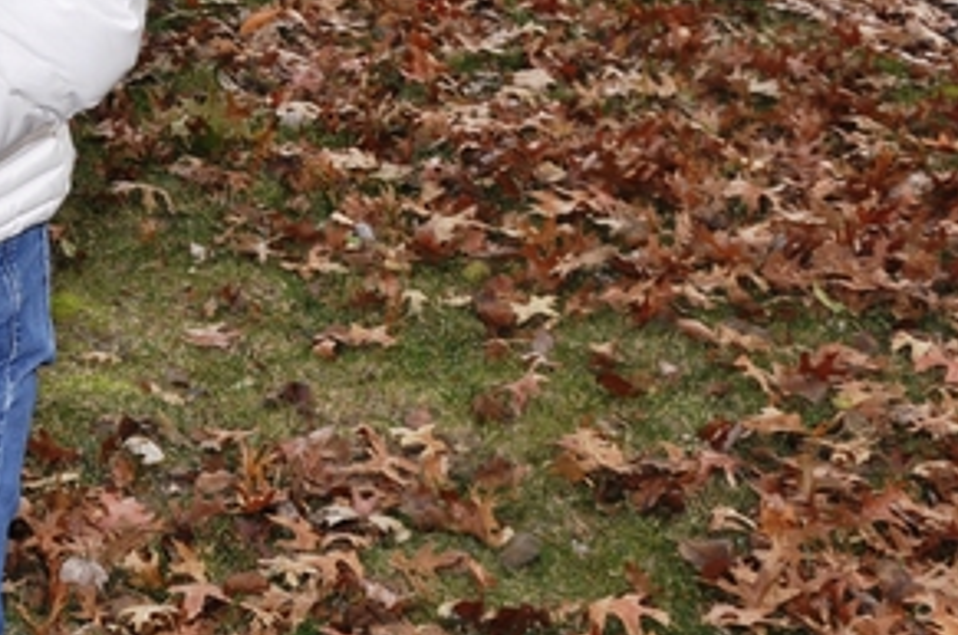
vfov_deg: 10.6
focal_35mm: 127
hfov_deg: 15.4
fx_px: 3374
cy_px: -156
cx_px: -280
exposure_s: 1/60
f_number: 11
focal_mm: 30
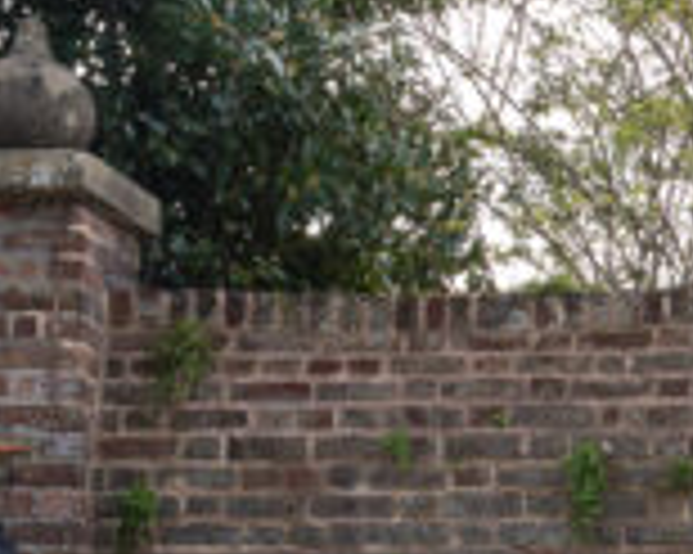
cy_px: 901
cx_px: 1400
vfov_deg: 8.8
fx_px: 3505
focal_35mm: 171
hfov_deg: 10.4
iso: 100
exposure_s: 1/15
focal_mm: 35
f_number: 9
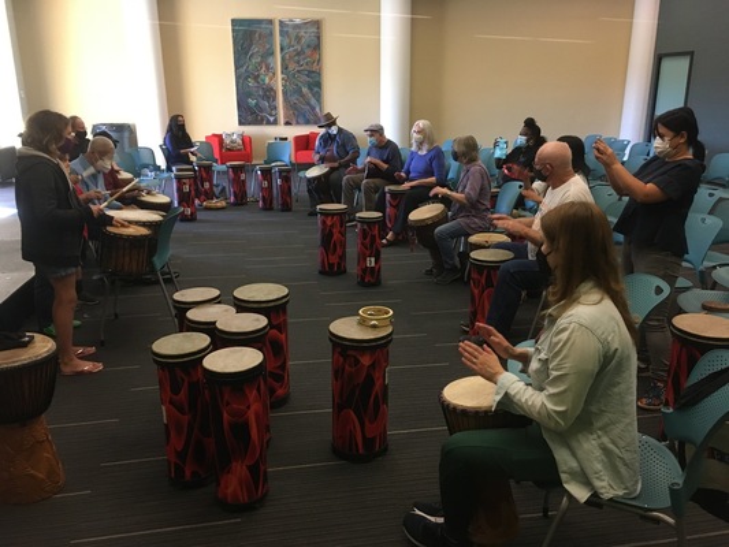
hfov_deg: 61.6
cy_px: 274
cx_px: 364
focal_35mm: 29
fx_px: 611
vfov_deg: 48.2
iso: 200
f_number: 2.2
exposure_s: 1/24
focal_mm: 4.15
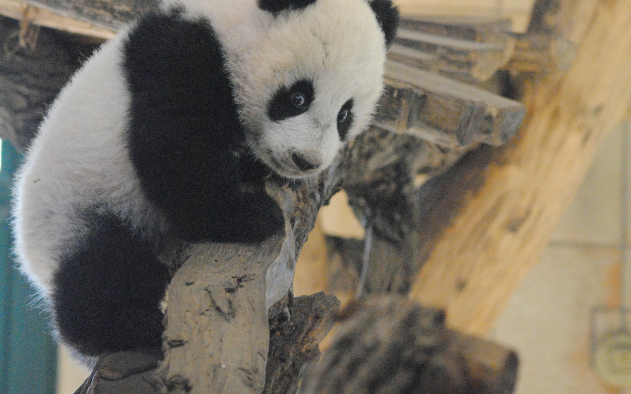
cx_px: 257
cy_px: 142
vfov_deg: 5.5
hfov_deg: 8.8
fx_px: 4092
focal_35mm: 238
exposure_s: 1/320
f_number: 4.5
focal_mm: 122
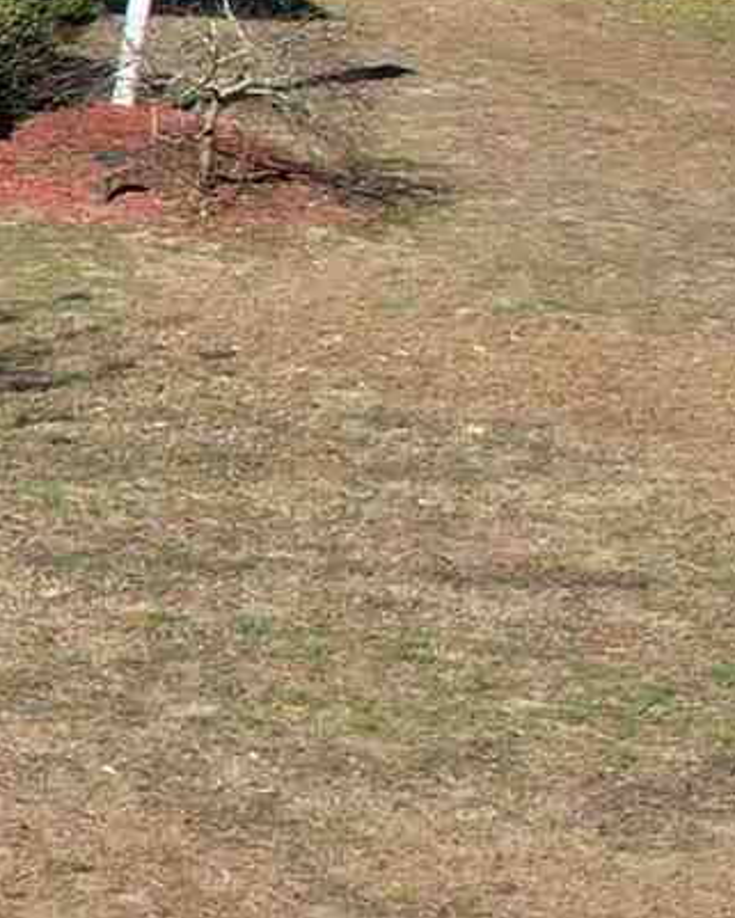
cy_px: 517
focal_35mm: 158
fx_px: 4295
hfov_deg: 6.8
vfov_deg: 12.2
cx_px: -2475
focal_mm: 8.38
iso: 100
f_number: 2.8
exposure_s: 1/1250
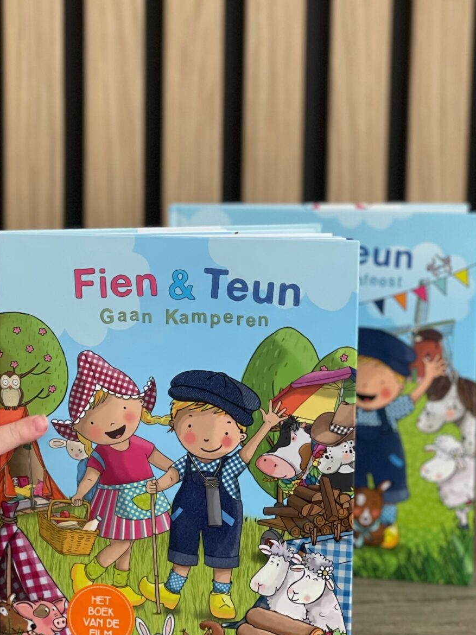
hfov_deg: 17.6
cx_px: 202
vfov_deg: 23.3
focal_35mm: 84
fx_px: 1541
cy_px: 352
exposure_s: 1/33
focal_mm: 7.5
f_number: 2.2
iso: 200
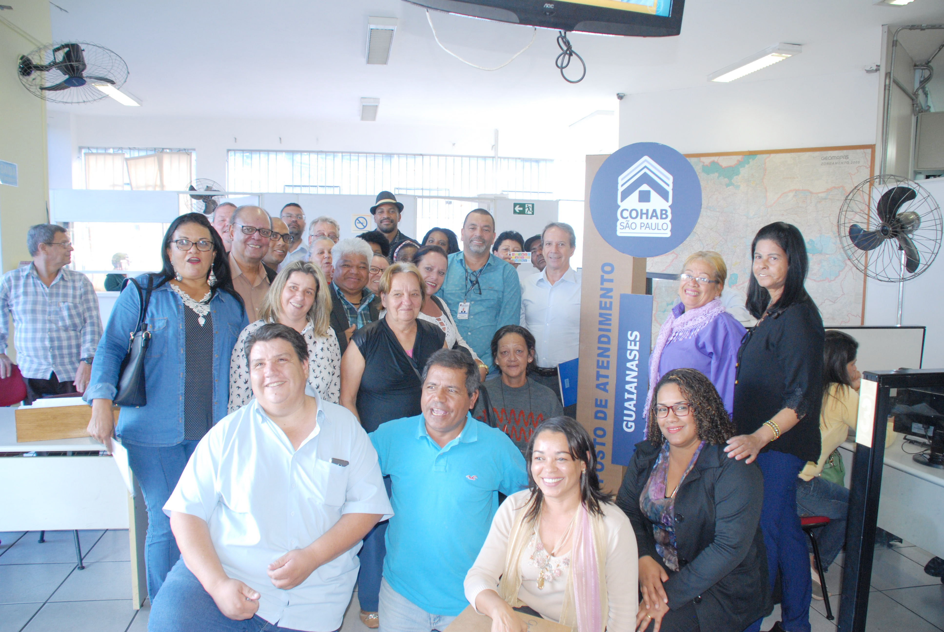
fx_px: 709
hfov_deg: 67.3
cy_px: 316
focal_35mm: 27
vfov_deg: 48.0
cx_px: 472
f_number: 3.5
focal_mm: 18
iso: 500
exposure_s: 1/25
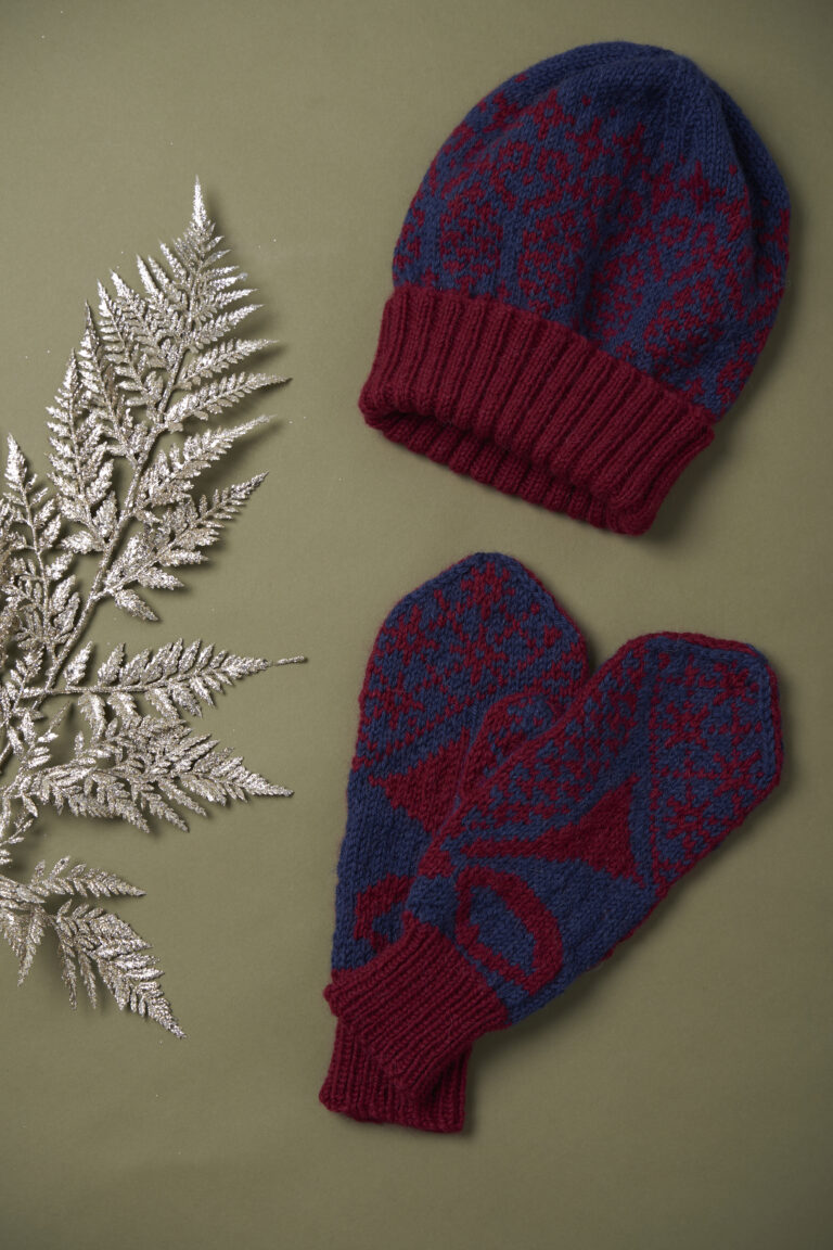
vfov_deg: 27.0
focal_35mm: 75
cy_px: 625
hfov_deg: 18.2
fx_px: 2603
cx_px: 416
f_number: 5.6
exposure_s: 1/125
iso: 100
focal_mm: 75
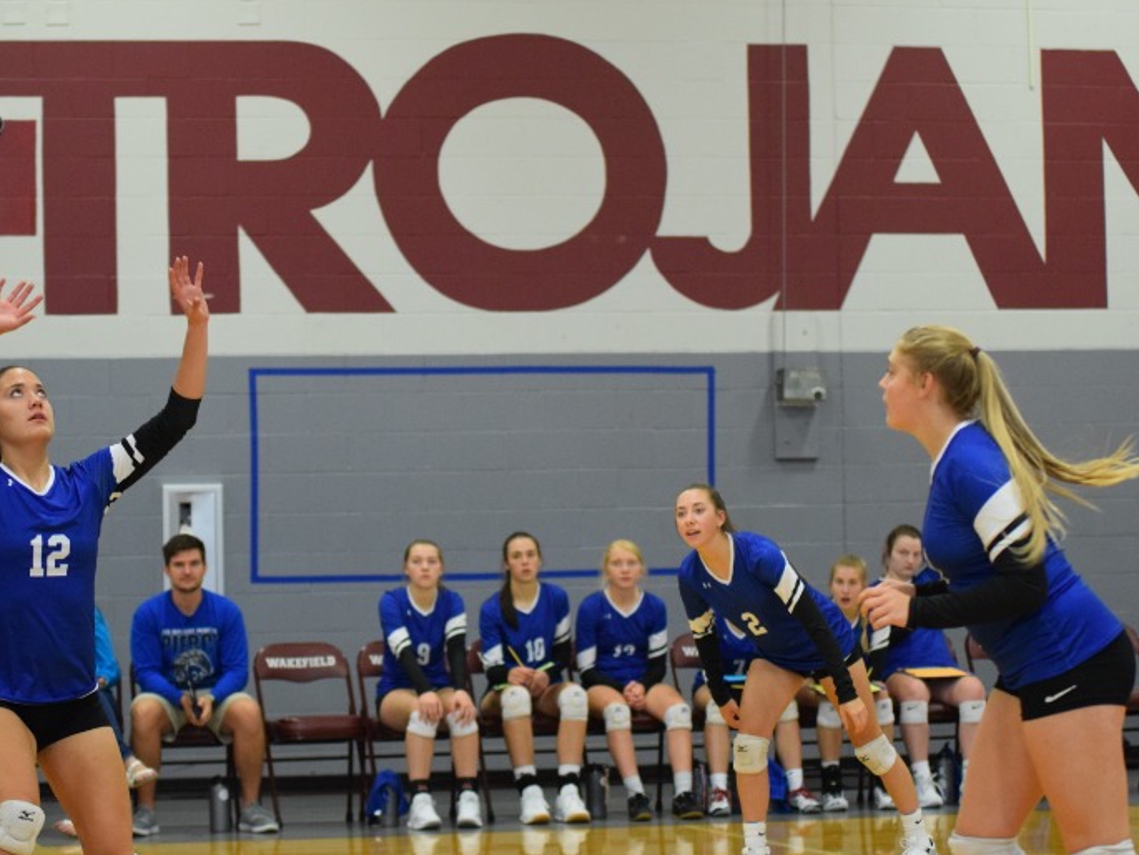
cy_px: 437
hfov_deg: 16.7
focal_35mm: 118
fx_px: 3883
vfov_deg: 12.6
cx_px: 555
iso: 3200
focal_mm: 70
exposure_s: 1/400
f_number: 2.8
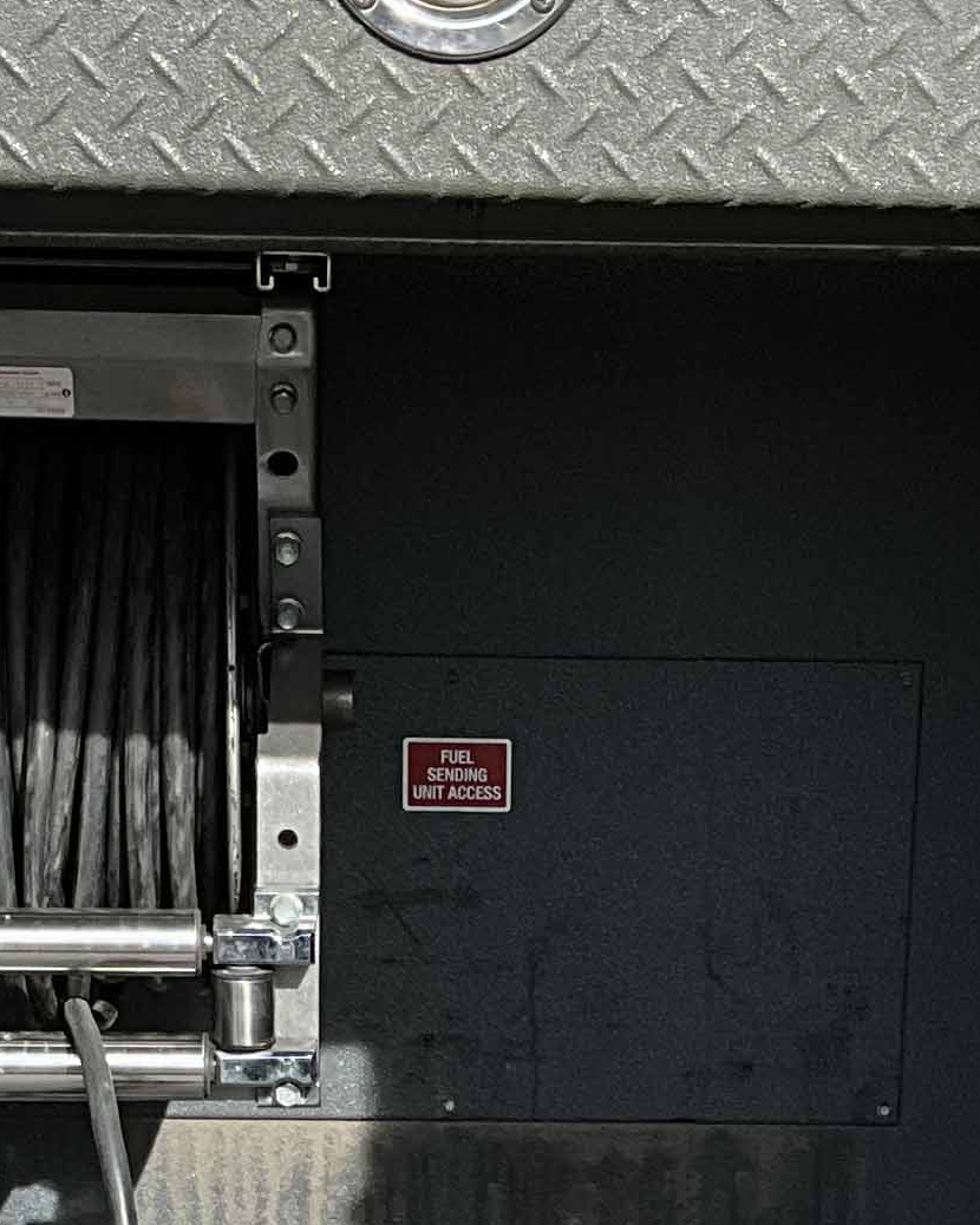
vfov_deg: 16.5
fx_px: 3989
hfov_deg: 14.0
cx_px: 554
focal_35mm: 110
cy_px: 1606
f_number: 1.8
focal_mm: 3
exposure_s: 1/1121
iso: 25
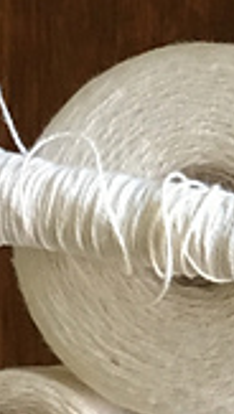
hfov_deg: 8.9
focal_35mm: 124
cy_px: 218
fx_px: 1364
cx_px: 547
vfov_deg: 17.3
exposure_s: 1/30
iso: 160
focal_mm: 4.15
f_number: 2.2
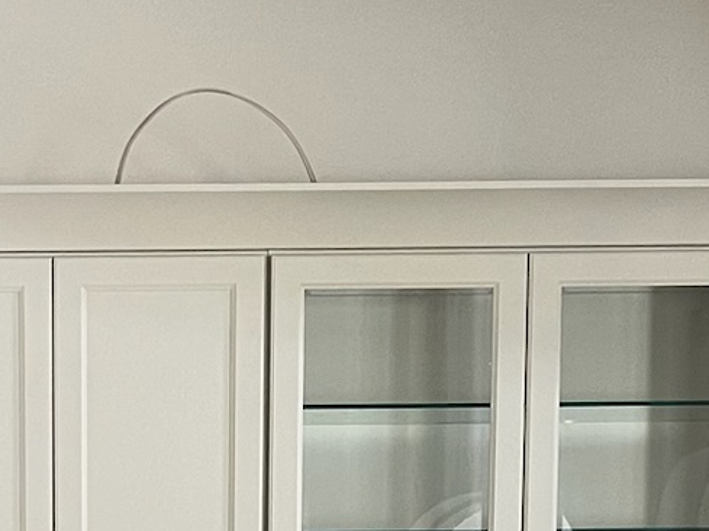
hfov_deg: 17.8
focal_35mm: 109
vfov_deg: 12.5
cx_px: 75
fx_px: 2231
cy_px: 933
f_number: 1.5
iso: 160
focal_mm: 5.7
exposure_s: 1/60
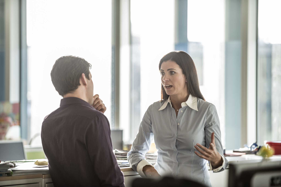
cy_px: 94
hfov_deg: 14.7
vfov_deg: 9.8
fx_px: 1093
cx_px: 140
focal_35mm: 140
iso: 400
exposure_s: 1/125
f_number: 2.8
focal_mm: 140
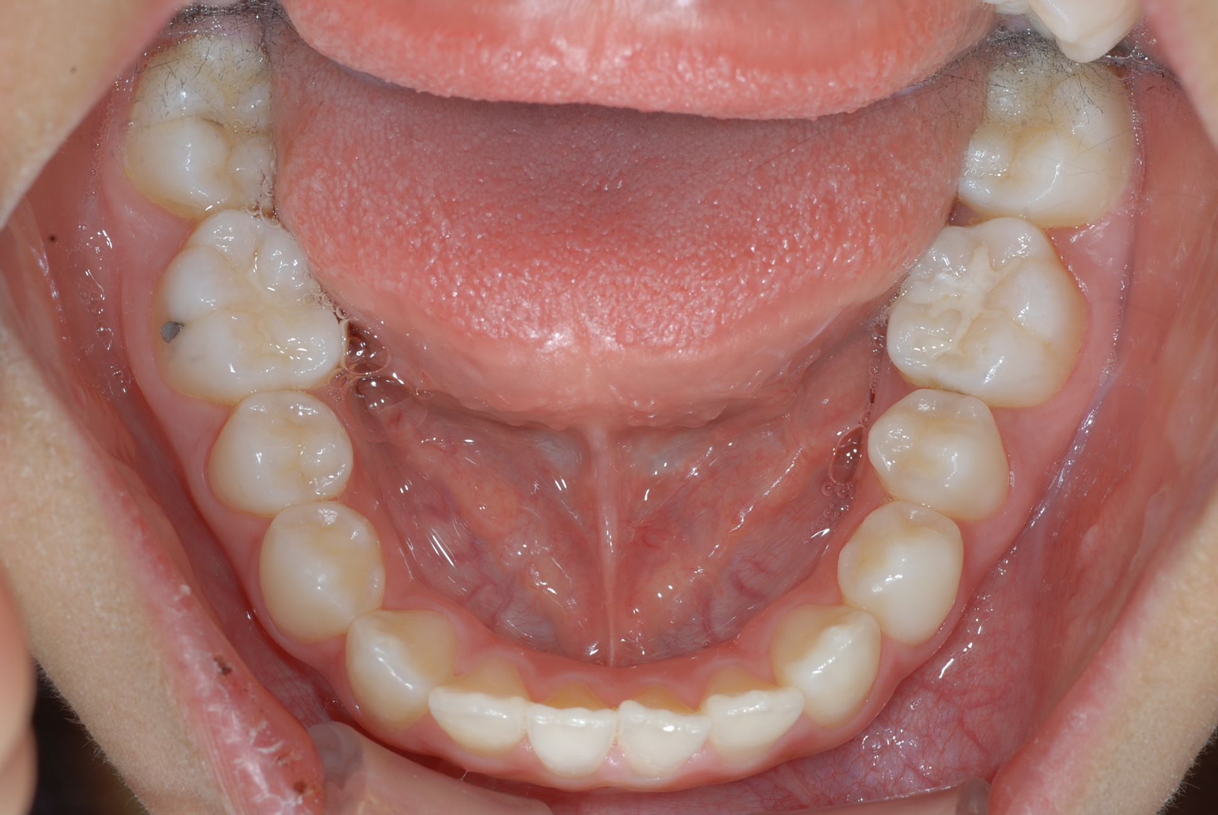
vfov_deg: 10.2
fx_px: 4573
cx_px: 609
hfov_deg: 15.2
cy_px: 408
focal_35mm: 135
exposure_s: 1/160
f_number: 25
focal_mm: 90
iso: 100
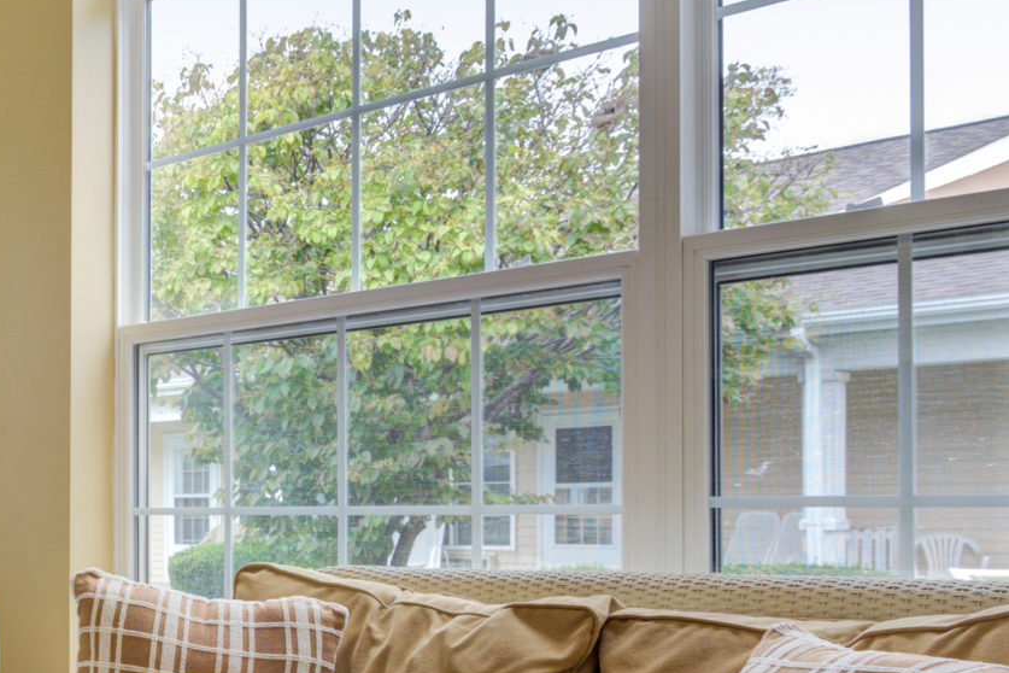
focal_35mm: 49
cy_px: 560
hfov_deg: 32.7
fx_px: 1373
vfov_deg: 26.9
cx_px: -223
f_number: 9
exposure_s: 1/13
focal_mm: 16
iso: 200
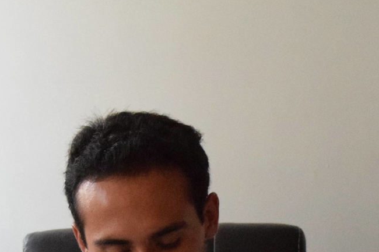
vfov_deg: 11.0
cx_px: 309
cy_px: 375
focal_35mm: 120
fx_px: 1263
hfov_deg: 16.9
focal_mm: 26
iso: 6400
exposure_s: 1/3200
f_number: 5.6
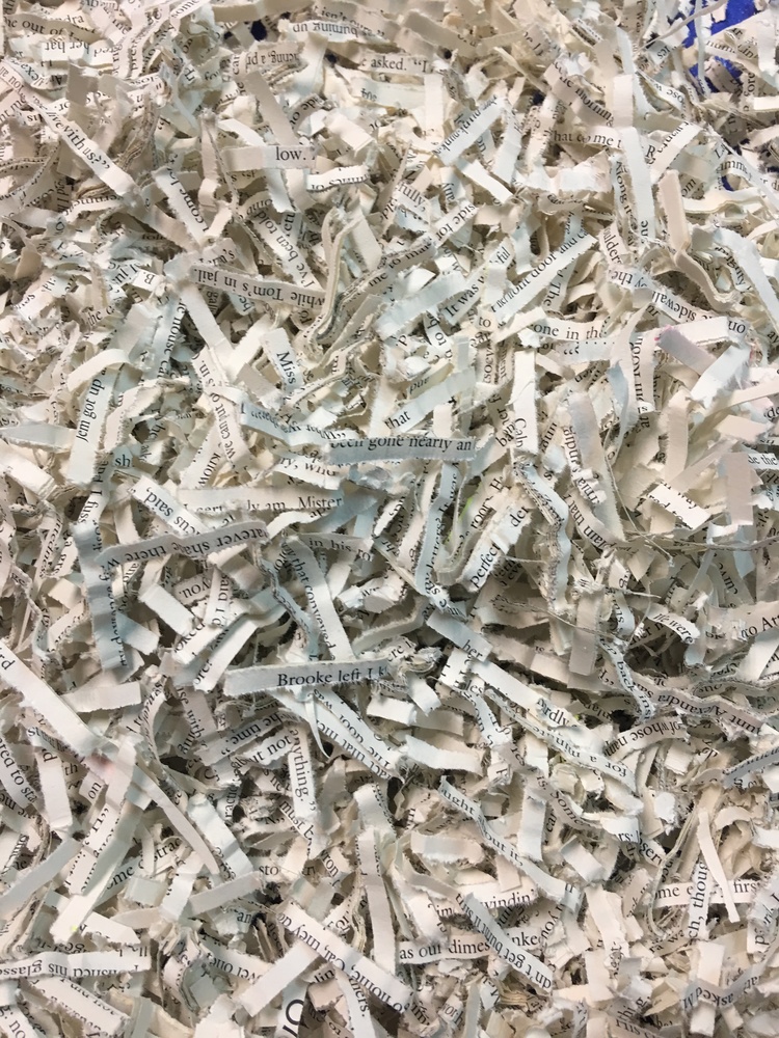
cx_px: 390
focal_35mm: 29
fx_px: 870
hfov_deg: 48.2
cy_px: 519
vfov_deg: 61.7
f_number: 2.2
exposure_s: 1/15
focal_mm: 4.15
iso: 32
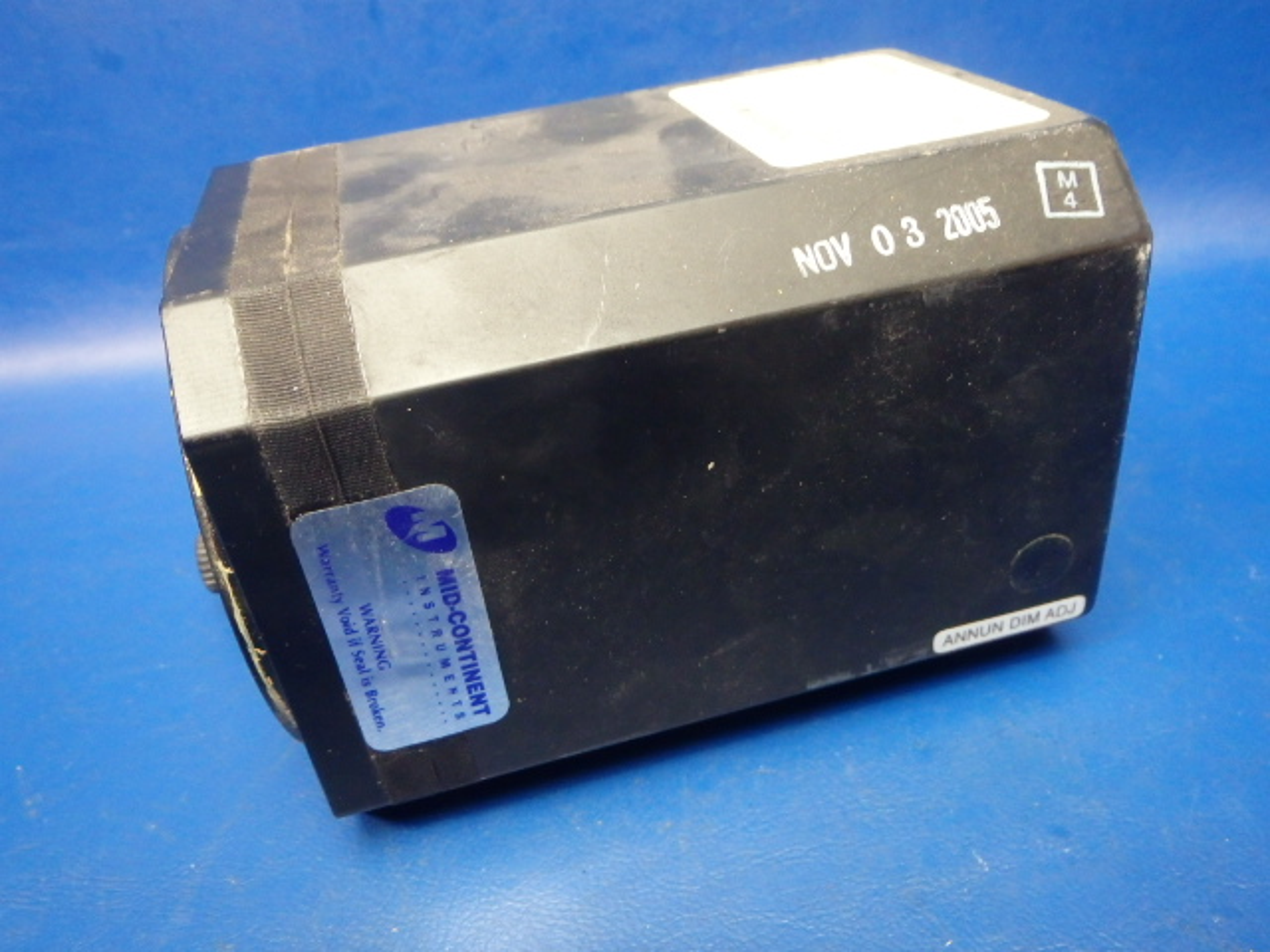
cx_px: 635
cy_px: 476
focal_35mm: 28
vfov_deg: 49.7
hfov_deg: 63.4
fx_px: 1027
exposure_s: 1/20
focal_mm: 5
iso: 800
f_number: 3.9
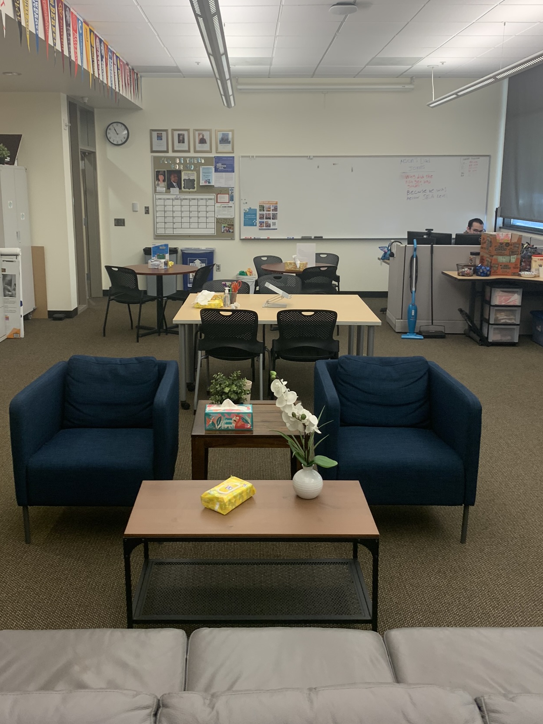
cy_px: 305
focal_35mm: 32
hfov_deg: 44.1
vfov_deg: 56.5
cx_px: 247
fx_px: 669
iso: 50
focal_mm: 4.25
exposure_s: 1/60
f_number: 1.8
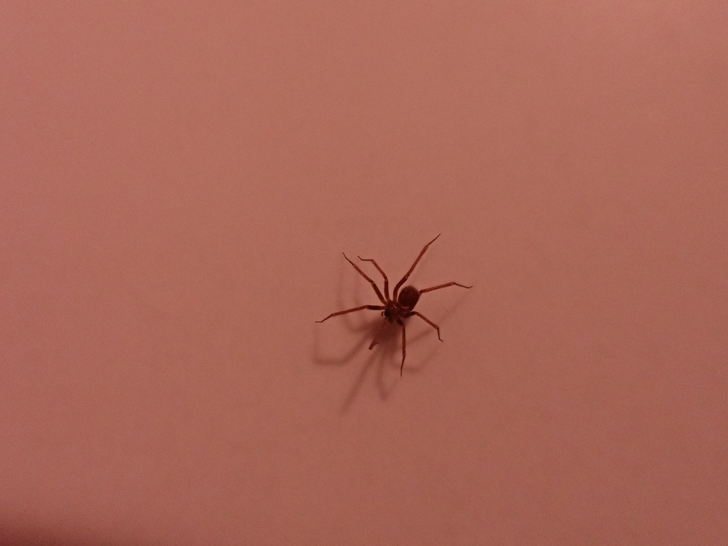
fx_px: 631
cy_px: 273
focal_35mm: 30
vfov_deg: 46.8
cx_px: 364
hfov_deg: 60.0
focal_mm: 5.4
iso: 800
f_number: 3.2
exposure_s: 1/80
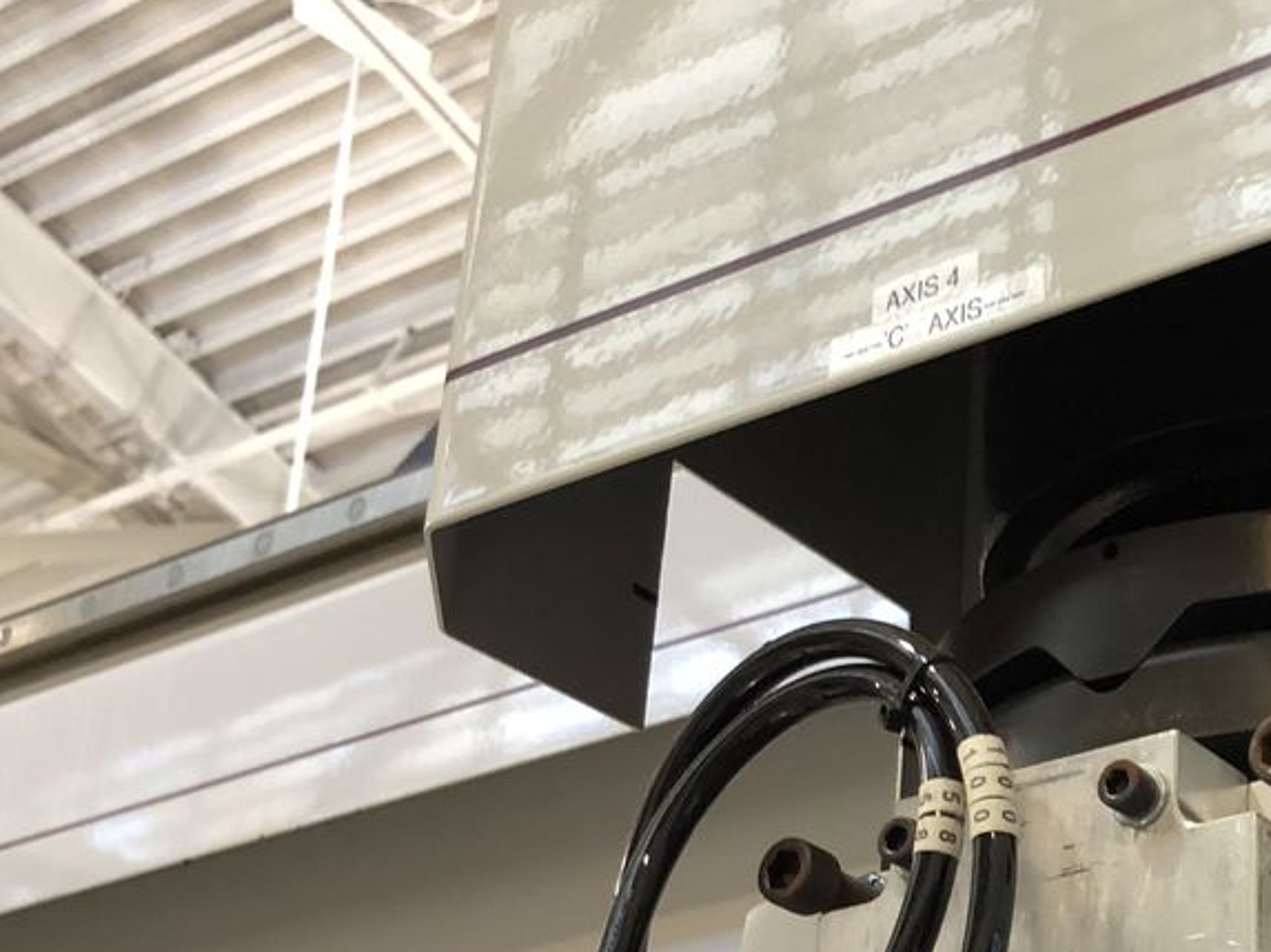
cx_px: 1456
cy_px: 948
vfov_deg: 20.6
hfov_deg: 25.7
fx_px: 2532
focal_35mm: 69
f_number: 1.8
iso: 40
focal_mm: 3.99
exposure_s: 1/15
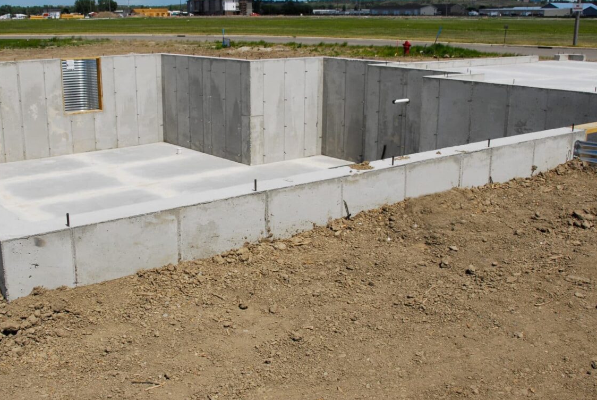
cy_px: 200
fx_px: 681
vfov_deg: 32.7
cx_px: 248
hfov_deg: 47.2
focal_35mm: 41
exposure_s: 1/500
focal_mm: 20
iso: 200
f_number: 10
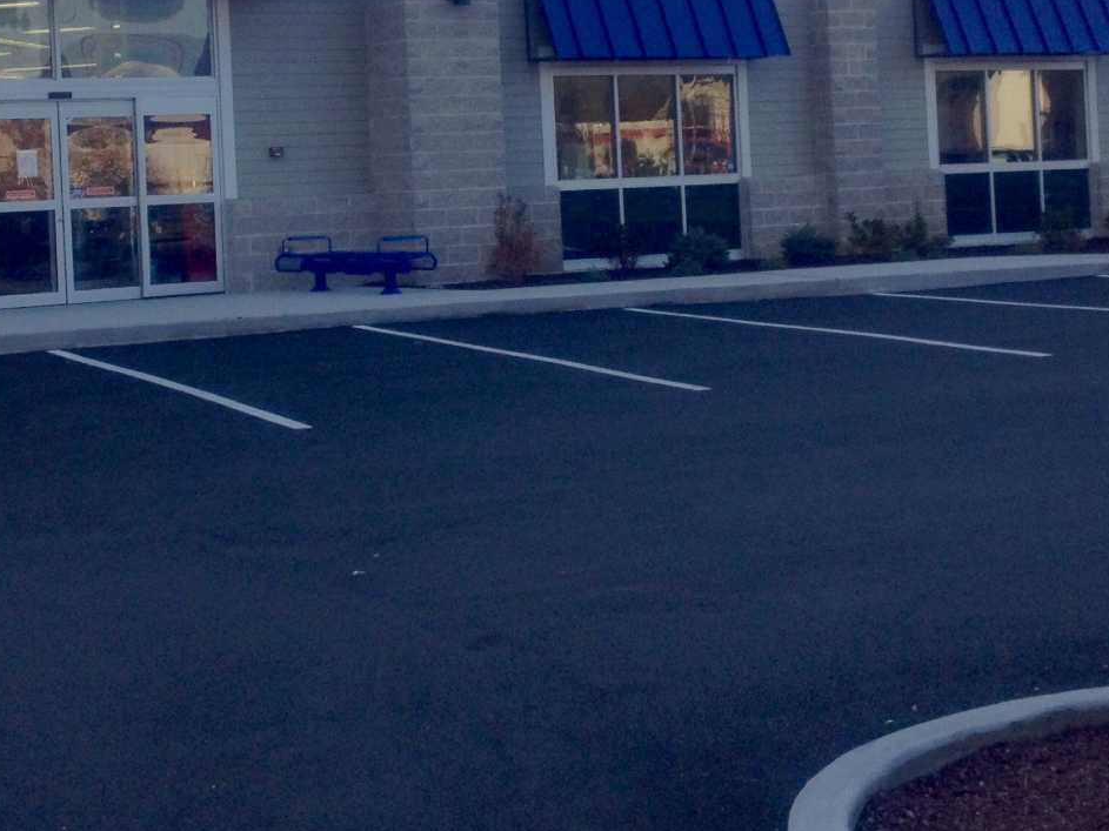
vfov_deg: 19.1
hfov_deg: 25.6
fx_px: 2435
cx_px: 440
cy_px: 139
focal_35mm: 76
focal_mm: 4.28
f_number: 2.4
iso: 50
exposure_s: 1/552
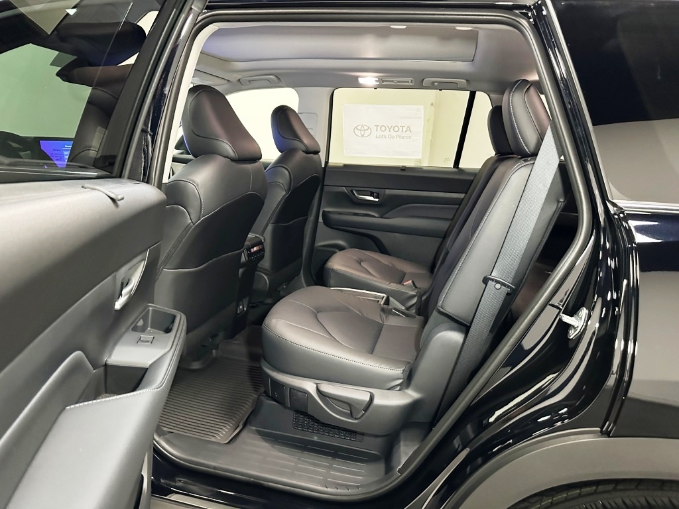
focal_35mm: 24
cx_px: 340
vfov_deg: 56.8
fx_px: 471
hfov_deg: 71.6
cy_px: 254
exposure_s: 1/30
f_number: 1.78
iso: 800
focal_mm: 6.86
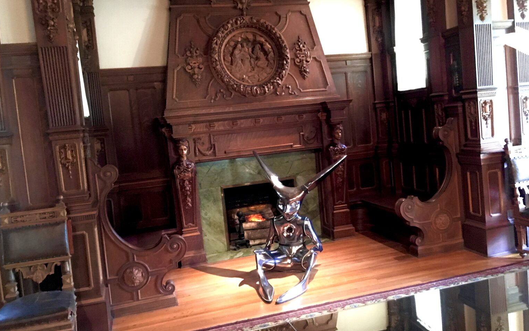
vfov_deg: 40.6
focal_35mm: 31
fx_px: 447
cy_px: 150
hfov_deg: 61.2
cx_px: 264
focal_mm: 4.15
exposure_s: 1/15
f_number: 2.2
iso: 640
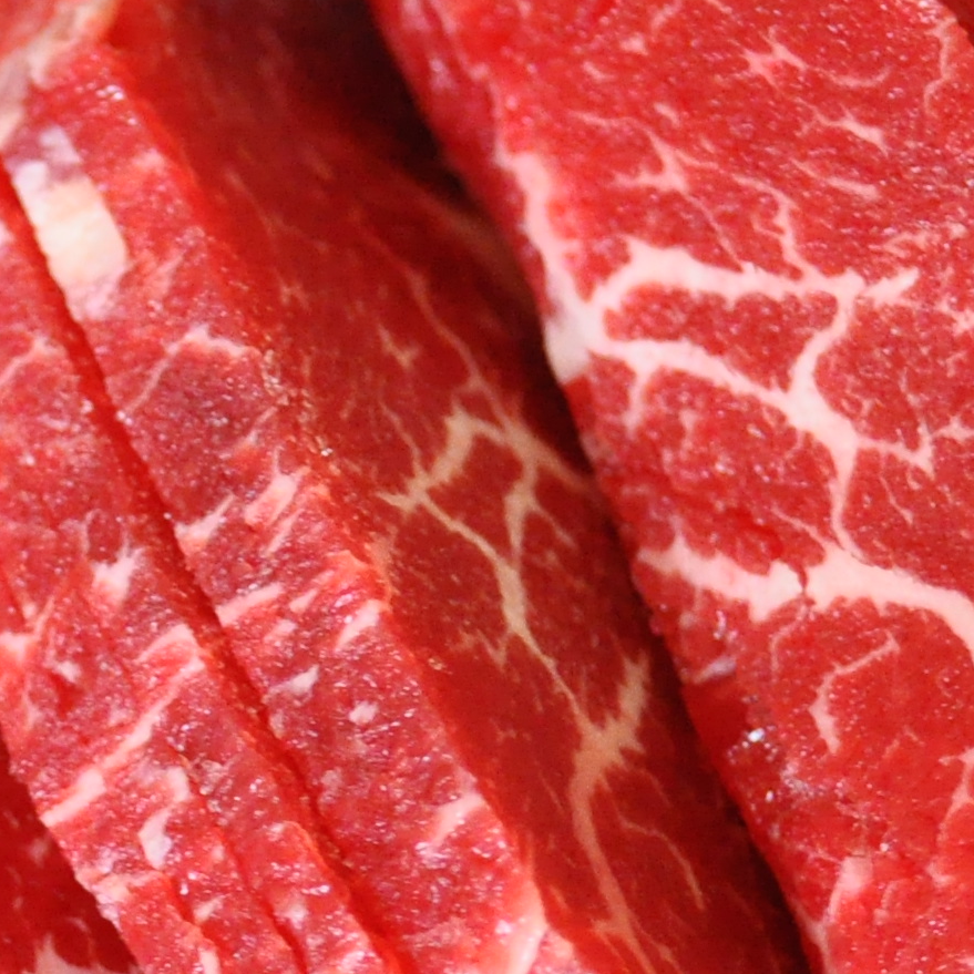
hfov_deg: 11.6
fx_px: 4743
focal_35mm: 149
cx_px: -54
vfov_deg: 11.6
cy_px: 1033
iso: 1600
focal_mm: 24
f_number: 4
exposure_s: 1/30
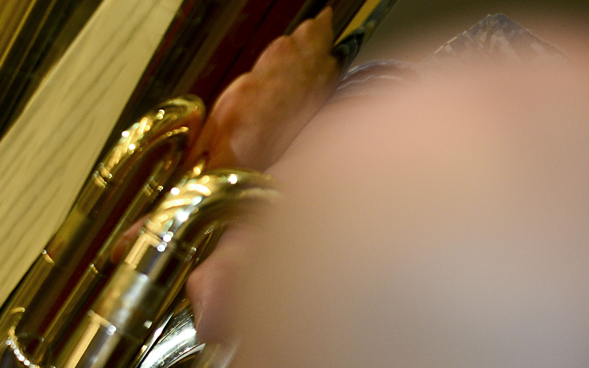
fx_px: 8492
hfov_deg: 4.0
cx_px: -201
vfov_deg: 2.5
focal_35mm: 529
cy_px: 255
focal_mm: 180
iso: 500
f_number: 3.5
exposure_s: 1/100
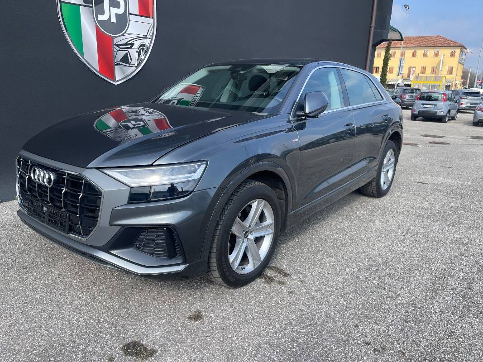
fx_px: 349
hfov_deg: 69.4
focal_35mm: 25
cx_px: 242
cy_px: 181
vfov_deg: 54.9
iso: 32
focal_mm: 5.1
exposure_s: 1/1420
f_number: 1.6
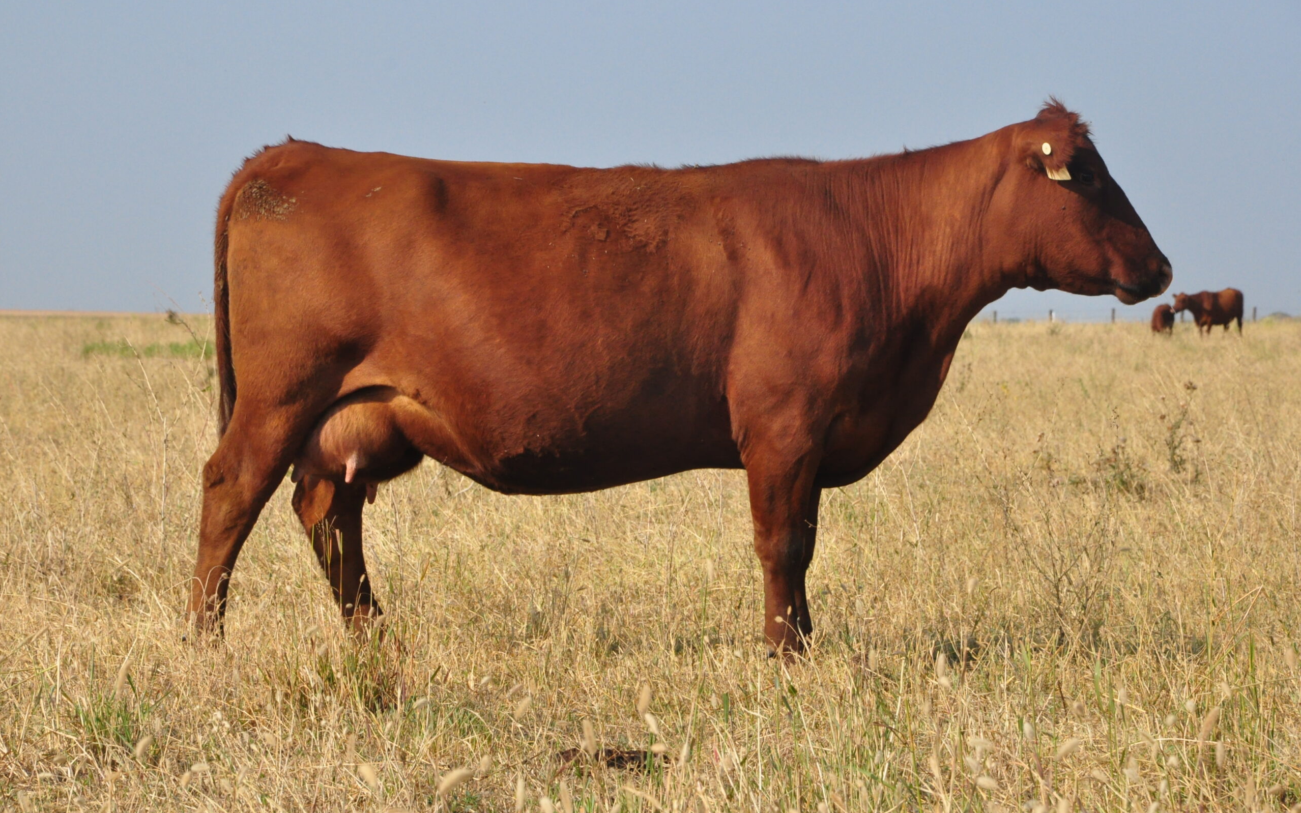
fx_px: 5691
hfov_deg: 13.0
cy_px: 407
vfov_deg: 8.2
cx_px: 650
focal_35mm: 161
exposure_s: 1/1000
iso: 1000
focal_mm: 105
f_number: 13
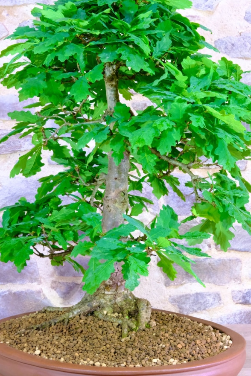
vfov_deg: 21.2
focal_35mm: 96
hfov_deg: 14.3
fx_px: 1003
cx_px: 134
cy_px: 192
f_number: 16
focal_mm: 55
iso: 3200
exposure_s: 1/15
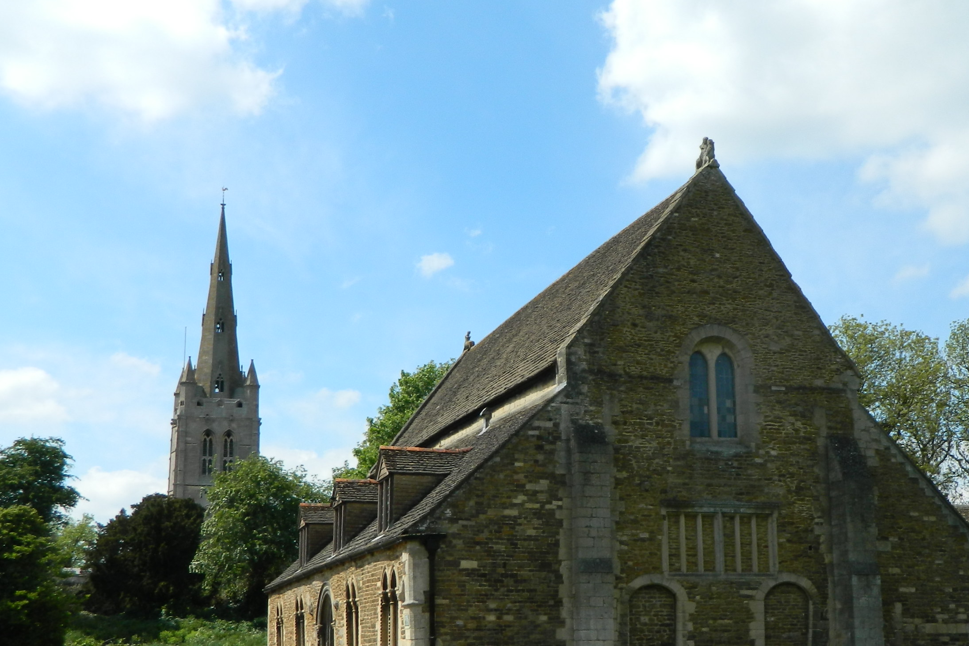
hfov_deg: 40.7
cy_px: 419
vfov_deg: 27.9
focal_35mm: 48
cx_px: 623
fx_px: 1292
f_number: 3.2
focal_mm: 5.6
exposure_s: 1/800
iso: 80
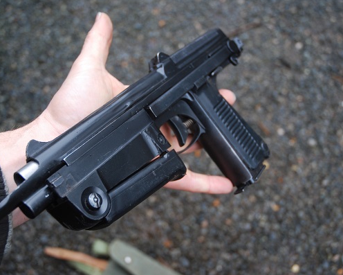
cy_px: 138
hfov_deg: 43.1
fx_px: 432
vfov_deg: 35.2
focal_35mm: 43
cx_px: 136
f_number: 3.8
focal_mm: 25
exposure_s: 1/30
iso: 200
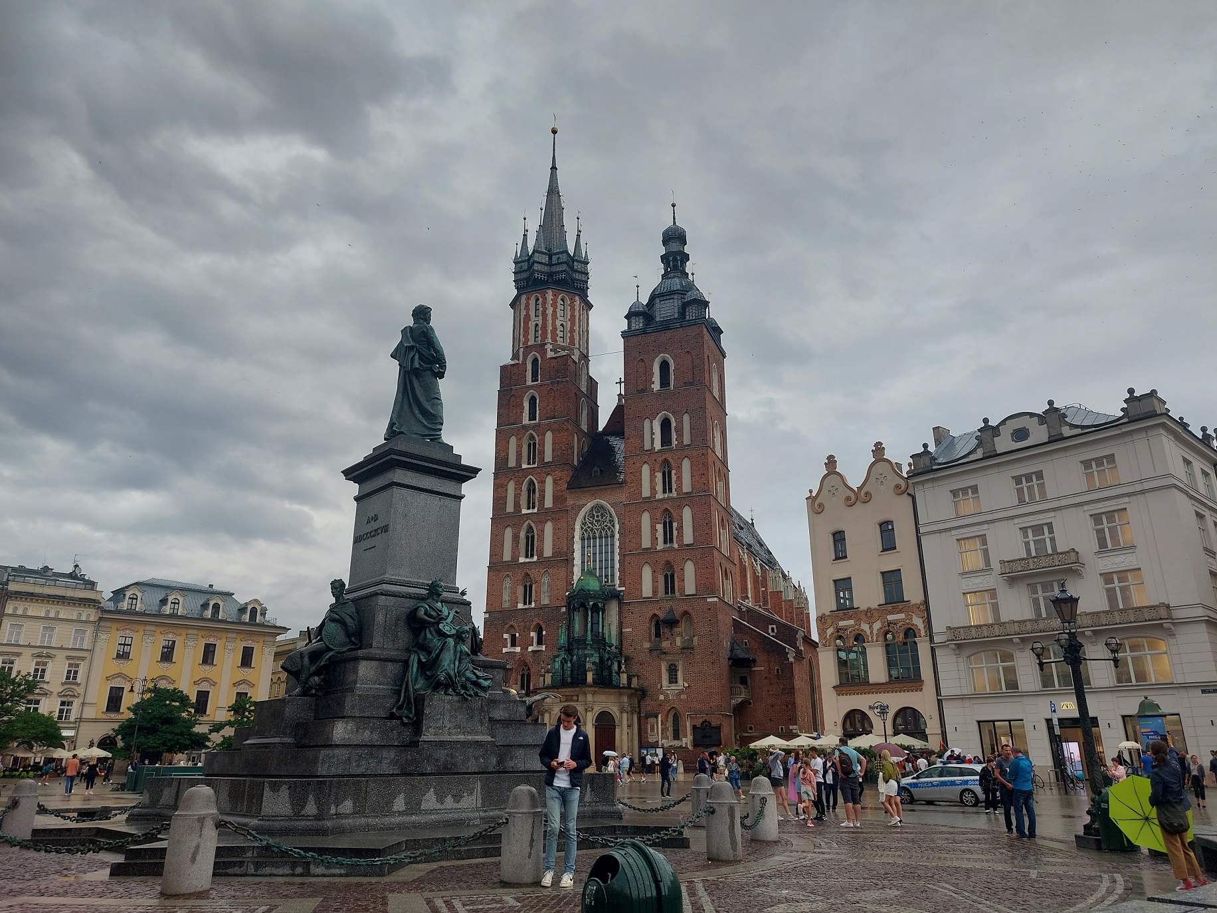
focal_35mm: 24
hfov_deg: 71.6
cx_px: 608
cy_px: 456
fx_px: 844
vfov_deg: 56.8
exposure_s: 1/185
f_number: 1.8
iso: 25
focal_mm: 5.23
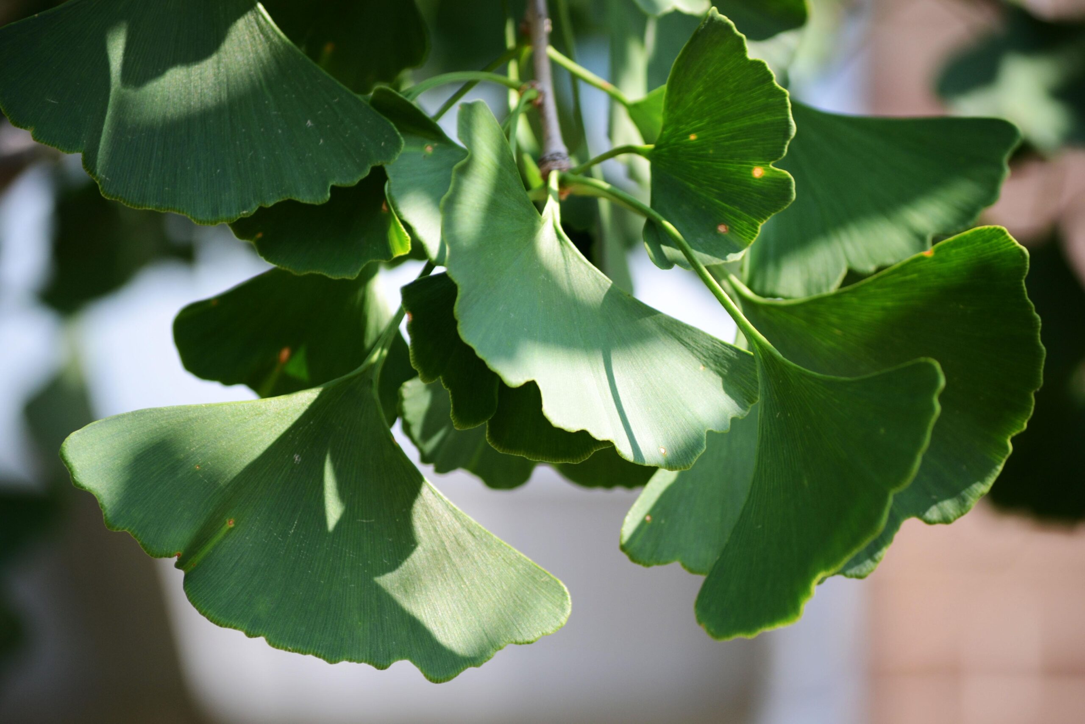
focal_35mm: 202
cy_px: 362
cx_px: 542
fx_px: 6103
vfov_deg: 6.8
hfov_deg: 10.2
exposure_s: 1/160
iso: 140
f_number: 5.6
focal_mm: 135
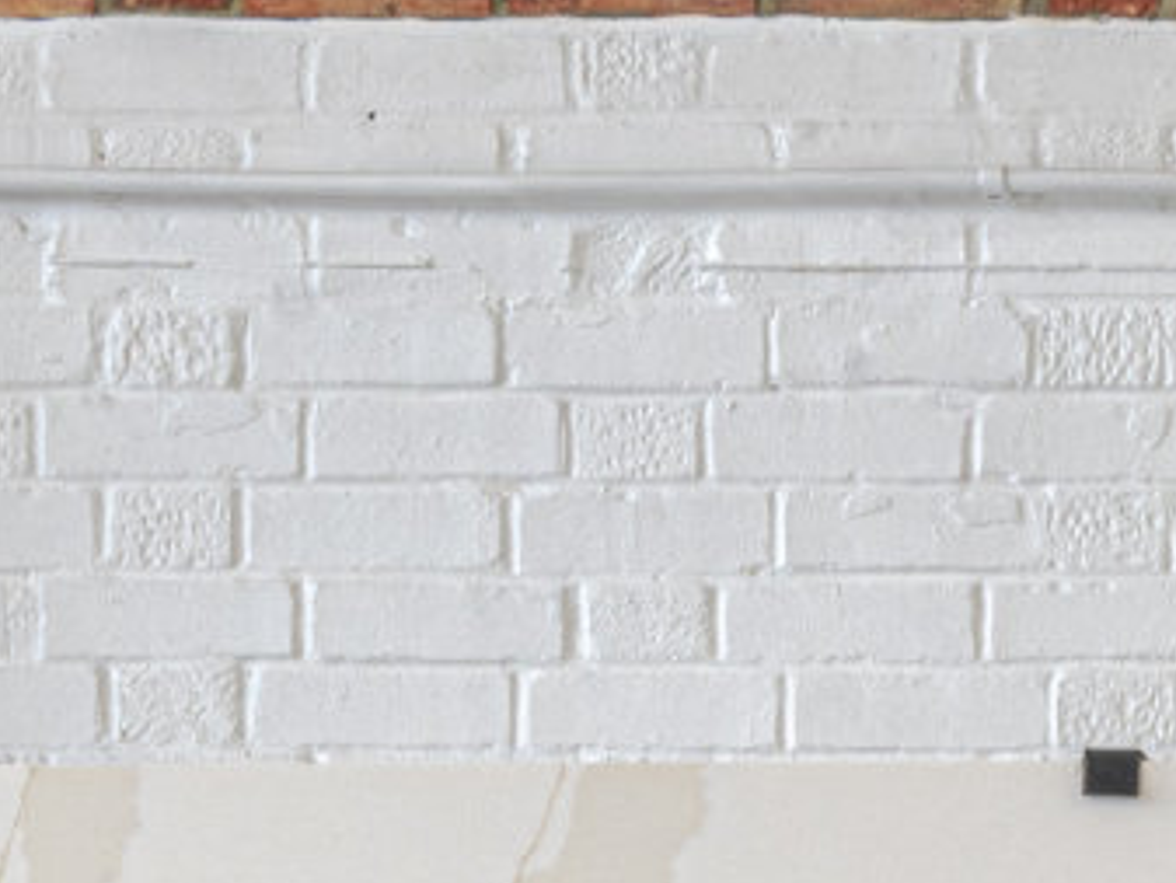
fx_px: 5957
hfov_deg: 10.7
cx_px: 2020
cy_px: 1953
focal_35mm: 175
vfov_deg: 8.0
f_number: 16
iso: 100
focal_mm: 20.5
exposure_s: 1/4
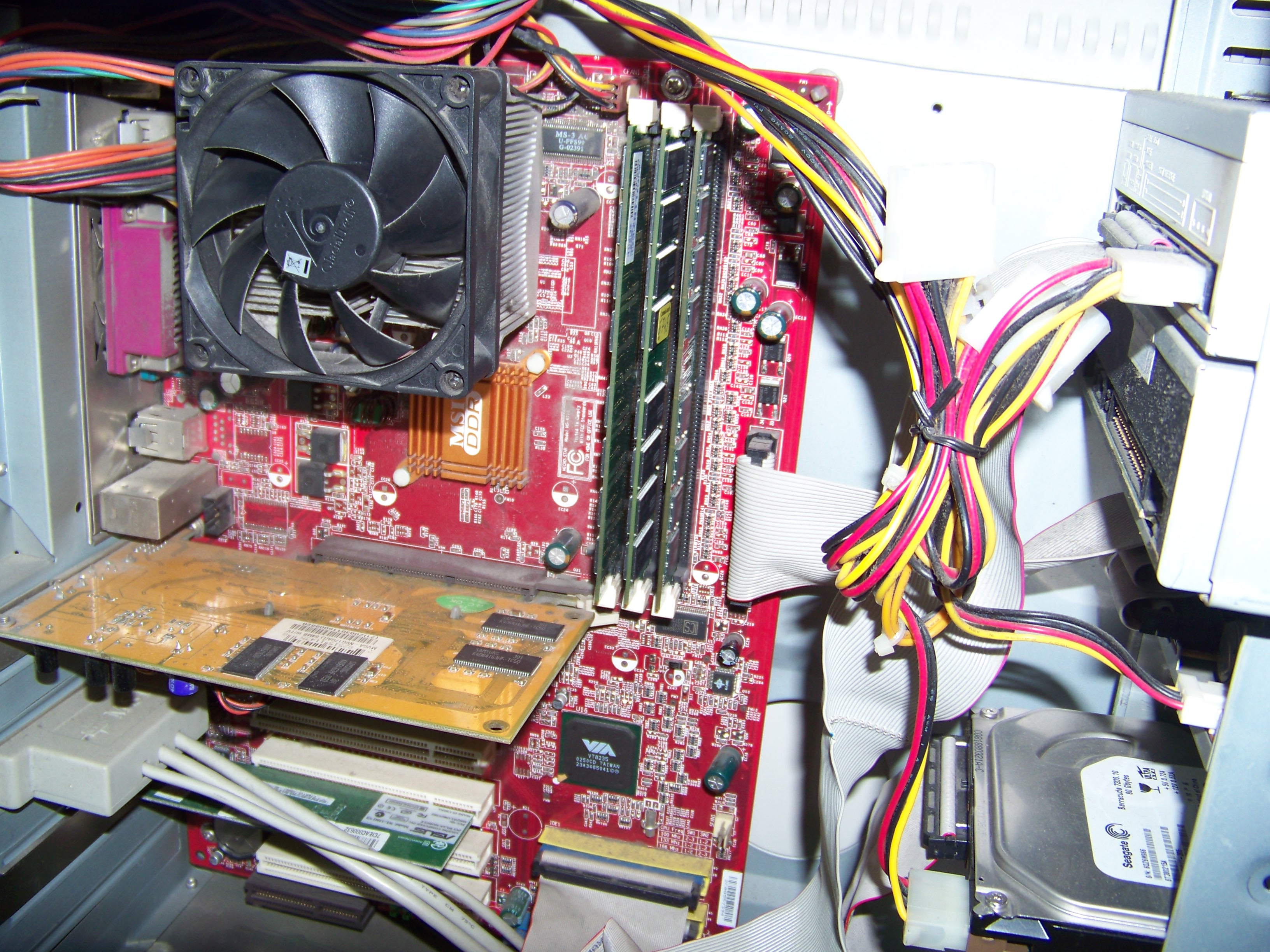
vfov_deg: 39.7
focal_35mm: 36
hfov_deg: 51.4
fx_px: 1321
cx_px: 635
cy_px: 476
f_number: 2.8
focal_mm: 5.85
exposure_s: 1/30
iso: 64
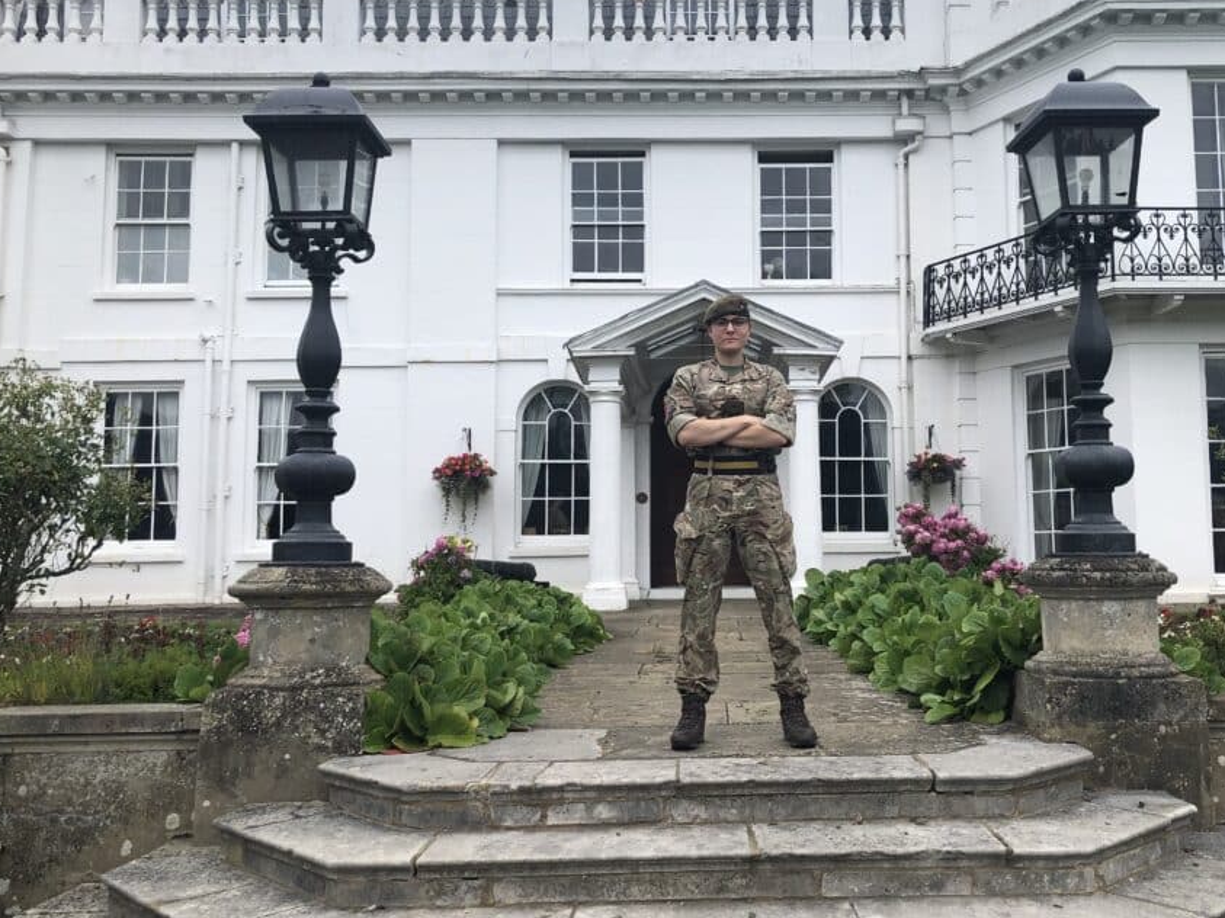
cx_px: 721
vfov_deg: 41.8
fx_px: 1203
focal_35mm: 34
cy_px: 430
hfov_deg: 53.7
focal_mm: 3.99
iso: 20
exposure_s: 1/1021
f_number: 1.8
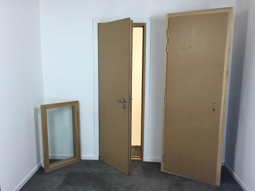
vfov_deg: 48.2
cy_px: 96
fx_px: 214
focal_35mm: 29
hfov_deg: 61.7
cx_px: 128
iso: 40
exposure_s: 1/33
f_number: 2.2
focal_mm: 4.15
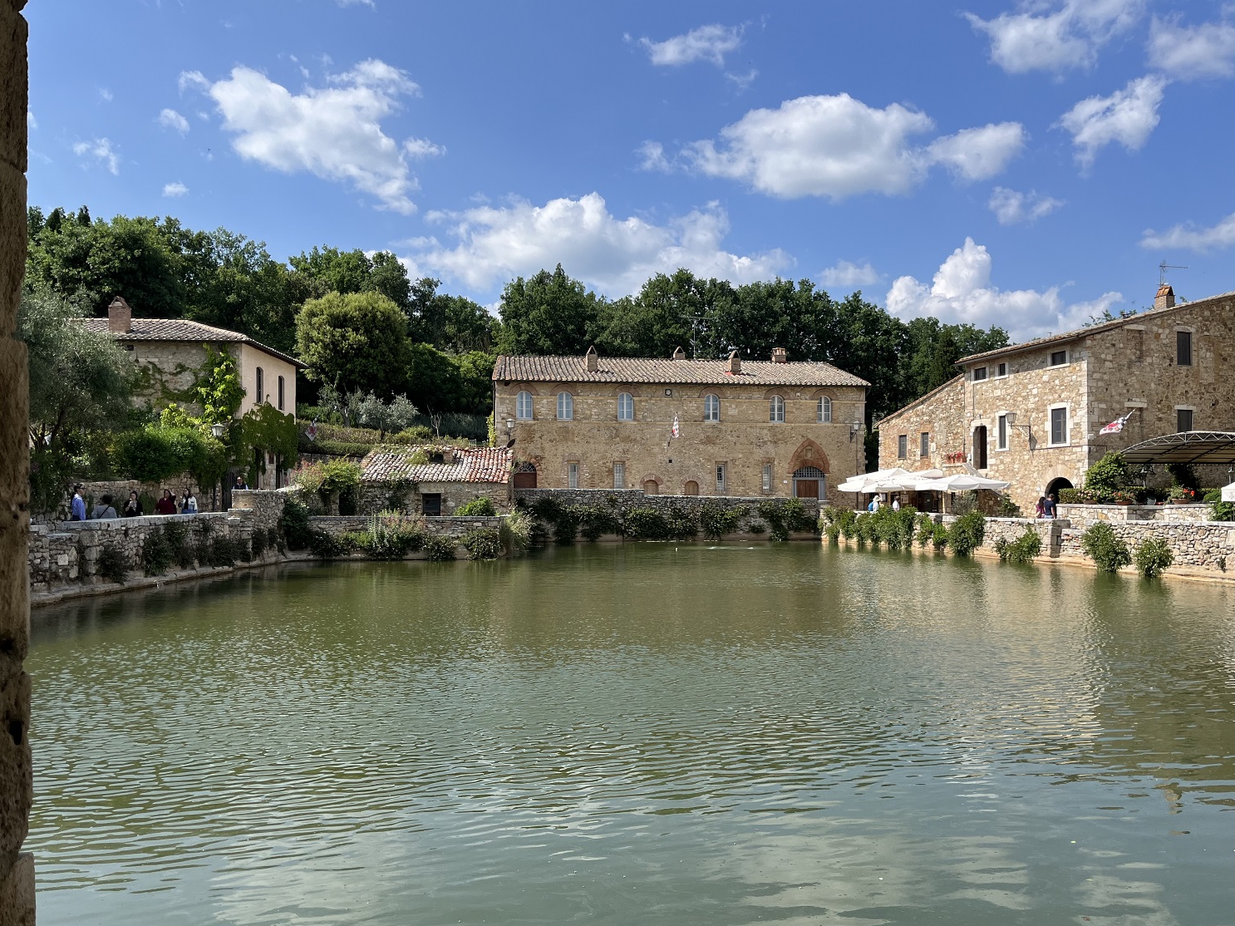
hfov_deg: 63.4
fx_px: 999
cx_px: 643
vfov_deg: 49.7
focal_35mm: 28
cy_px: 494
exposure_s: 1/2899
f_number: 1.6
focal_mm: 5.1
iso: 50
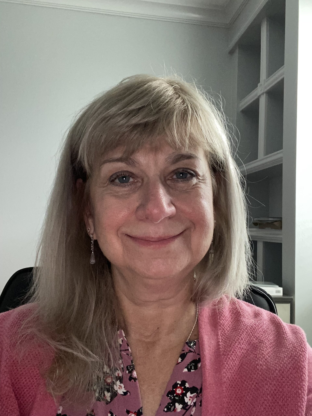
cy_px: 208
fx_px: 361
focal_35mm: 30
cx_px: 156
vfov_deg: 60.0
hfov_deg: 46.8
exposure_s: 1/40
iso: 320
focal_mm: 2.71
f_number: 2.2
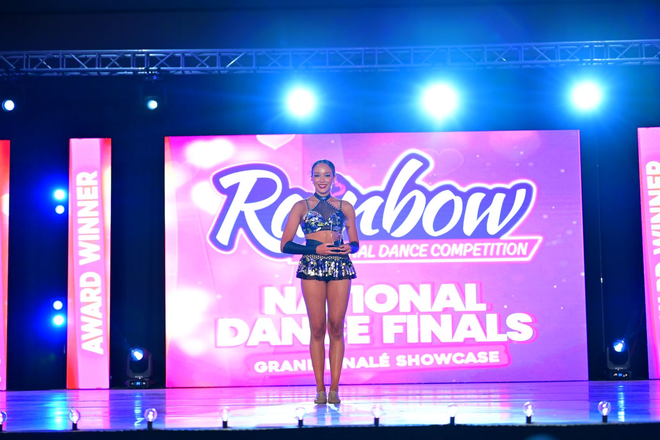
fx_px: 1283
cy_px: 220
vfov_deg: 19.5
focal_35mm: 70
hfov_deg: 28.8
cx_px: 330
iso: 2000
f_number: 2.8
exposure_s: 1/500
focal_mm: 70
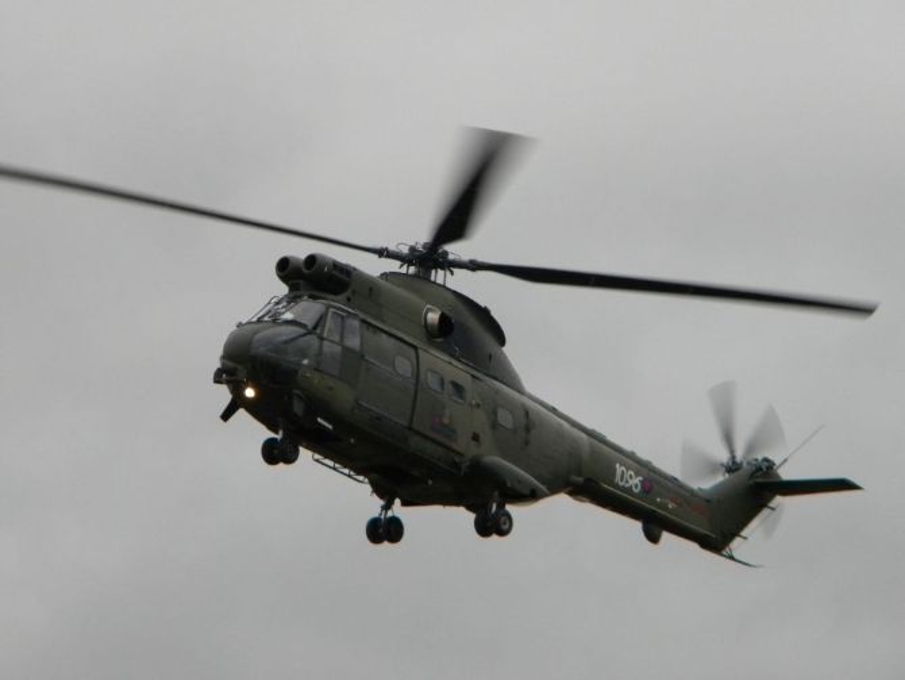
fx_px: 7271
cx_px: 452
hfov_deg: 7.1
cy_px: 340
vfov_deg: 5.4
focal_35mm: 278
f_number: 5.4
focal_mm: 50.4
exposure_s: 1/240
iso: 400
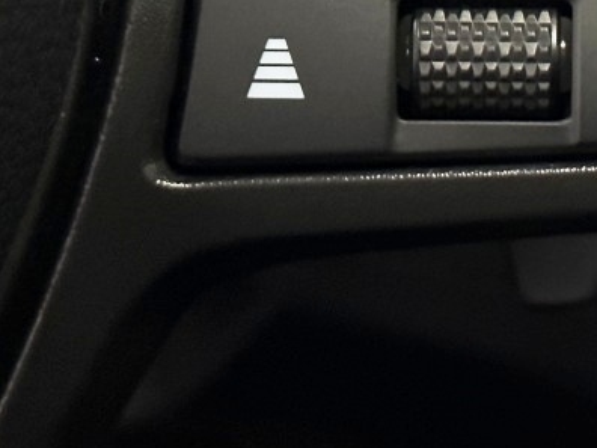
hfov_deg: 15.7
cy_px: -122
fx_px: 2139
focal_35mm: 124
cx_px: 529
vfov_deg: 11.7
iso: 640
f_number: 1.78
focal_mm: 6.86
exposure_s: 1/24
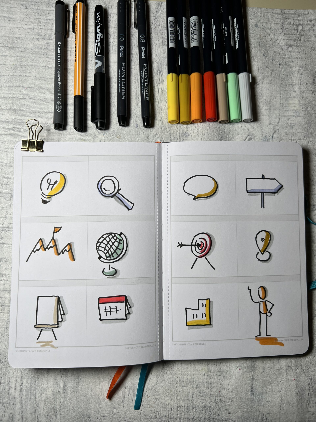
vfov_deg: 67.3
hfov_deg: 53.1
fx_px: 316
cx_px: 158
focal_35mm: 26
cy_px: 211
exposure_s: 1/607
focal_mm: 5.7
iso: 50
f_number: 1.5
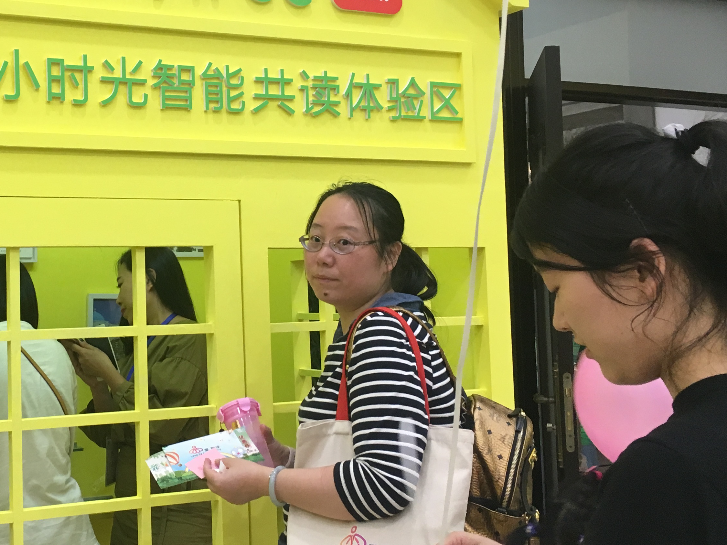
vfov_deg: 28.0
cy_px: 232
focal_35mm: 52
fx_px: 1092
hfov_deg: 35.8
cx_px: 158
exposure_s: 1/33
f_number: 2.2
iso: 50
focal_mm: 4.15
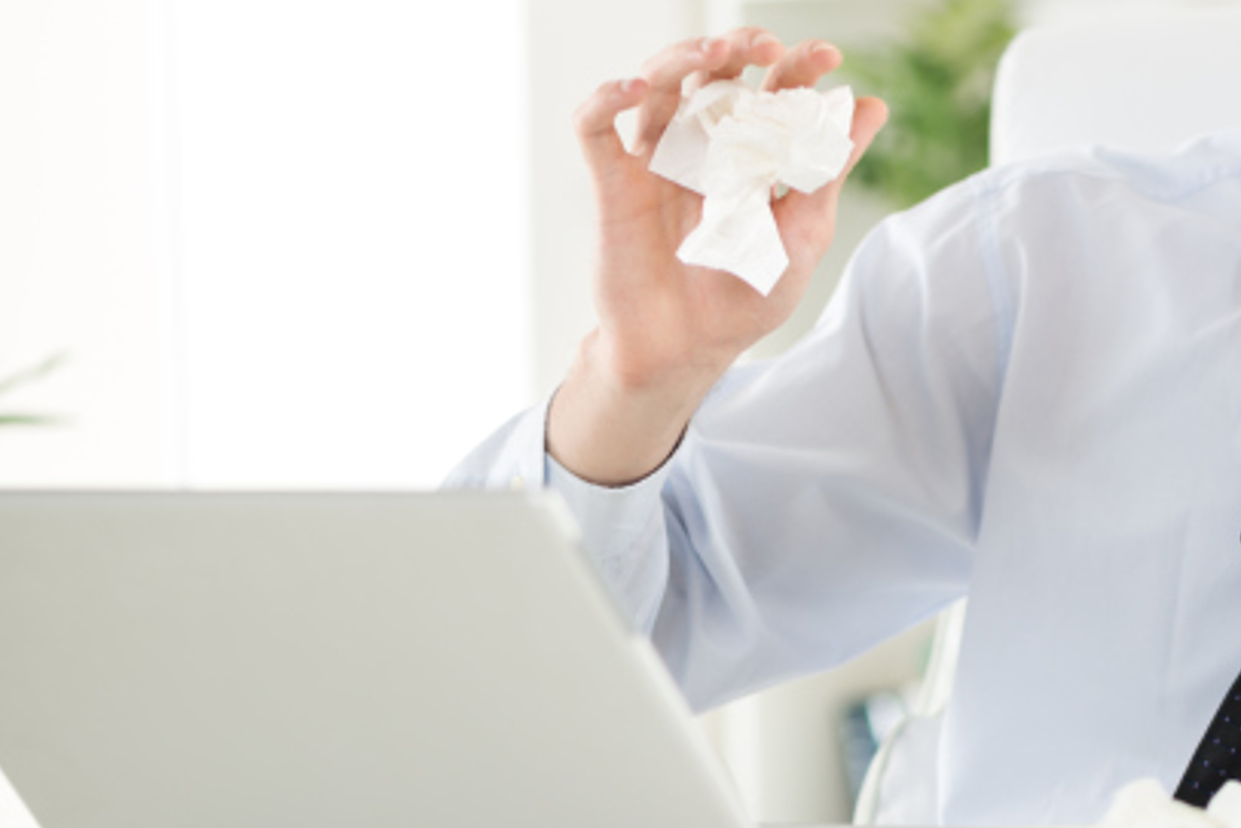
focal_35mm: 188
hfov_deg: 10.9
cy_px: 289
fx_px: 6483
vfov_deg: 7.3
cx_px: 1013
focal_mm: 105
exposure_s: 1/160
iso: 100
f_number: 2.8
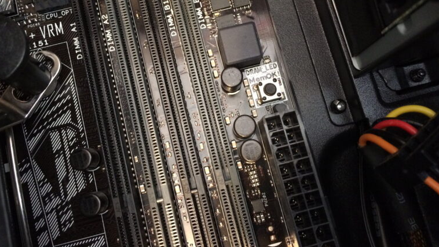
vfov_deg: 36.5
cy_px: 95
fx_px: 373
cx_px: 218
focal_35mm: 32
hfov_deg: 61.0
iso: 320
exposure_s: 1/15
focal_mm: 4.15
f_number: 2.2
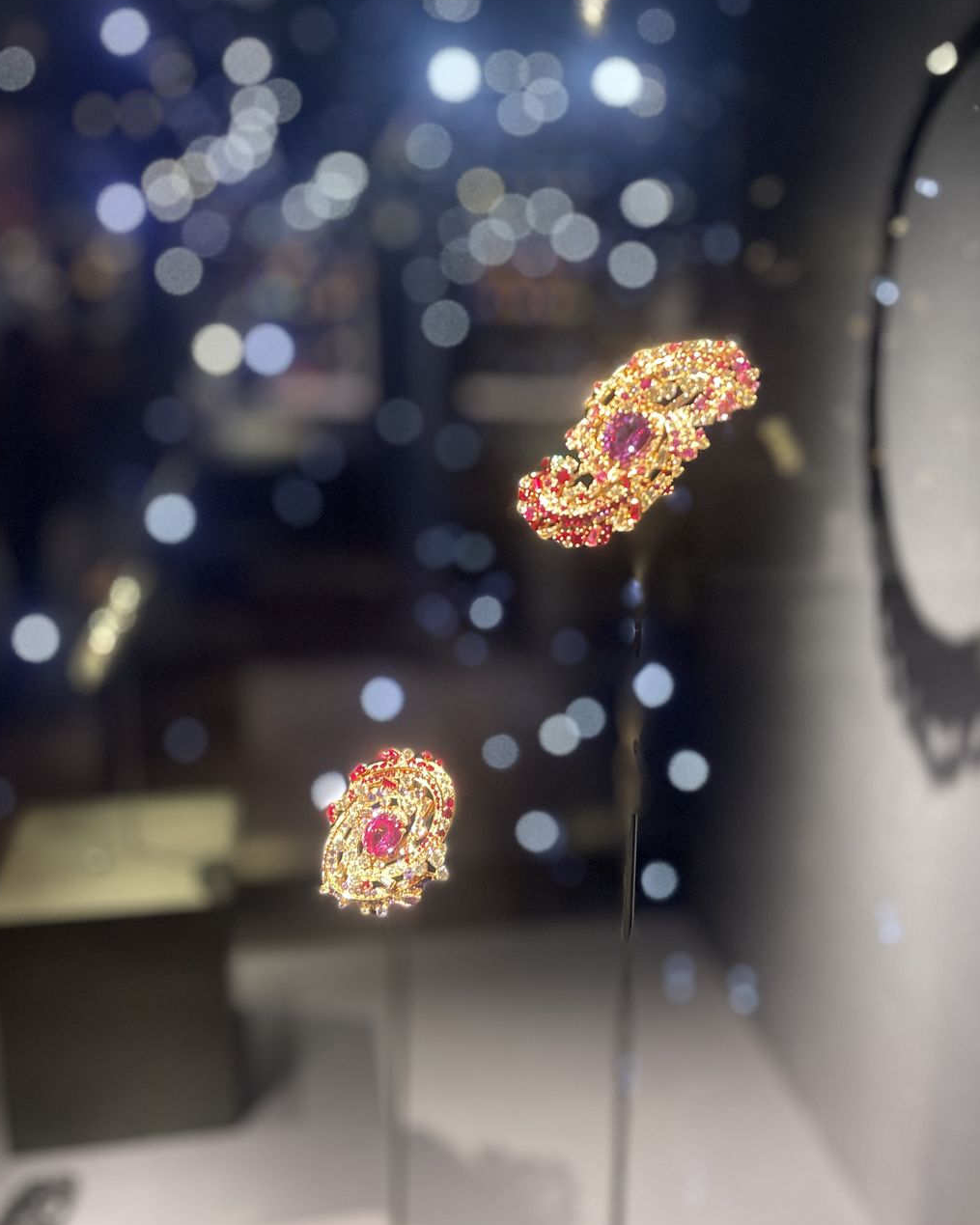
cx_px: 496
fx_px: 1160
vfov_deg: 55.6
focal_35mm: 32
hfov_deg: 45.8
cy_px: 572
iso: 640
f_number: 1.6
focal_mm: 4.2
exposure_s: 1/29
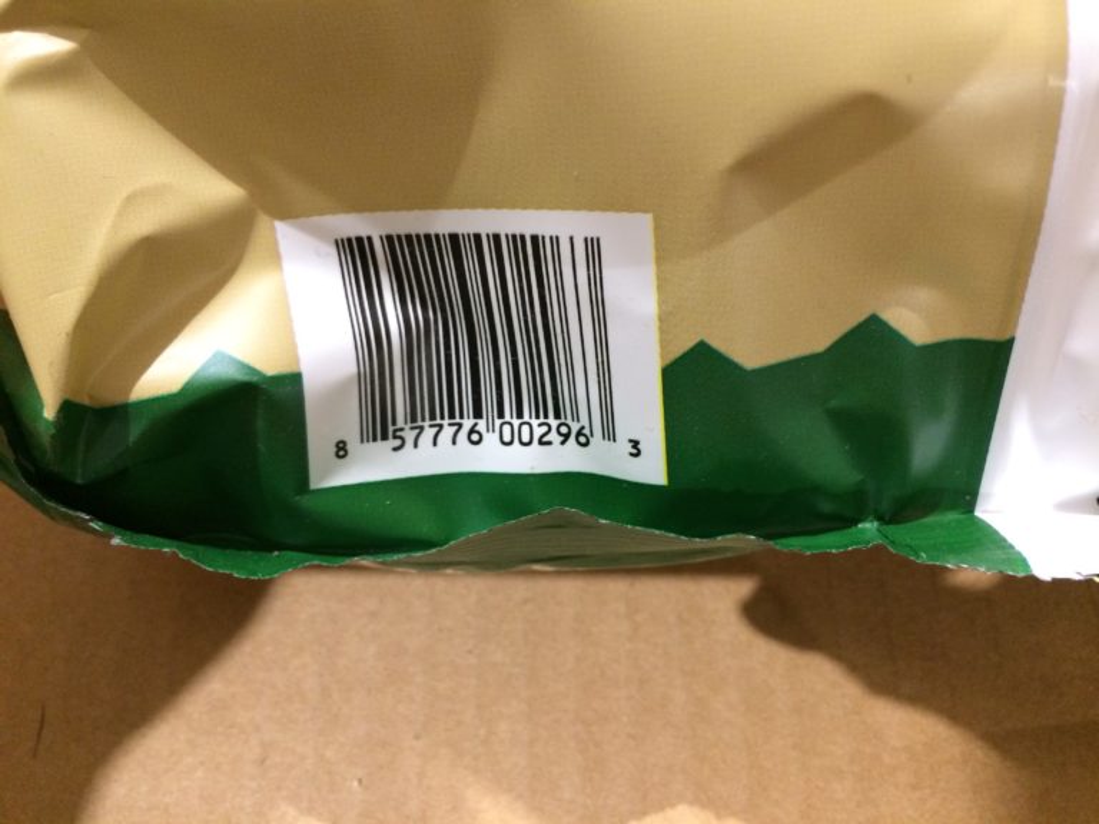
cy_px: 412
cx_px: 550
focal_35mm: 29
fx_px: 921
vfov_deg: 48.2
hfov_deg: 61.7
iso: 250
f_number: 2.2
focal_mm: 4.15
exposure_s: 1/24
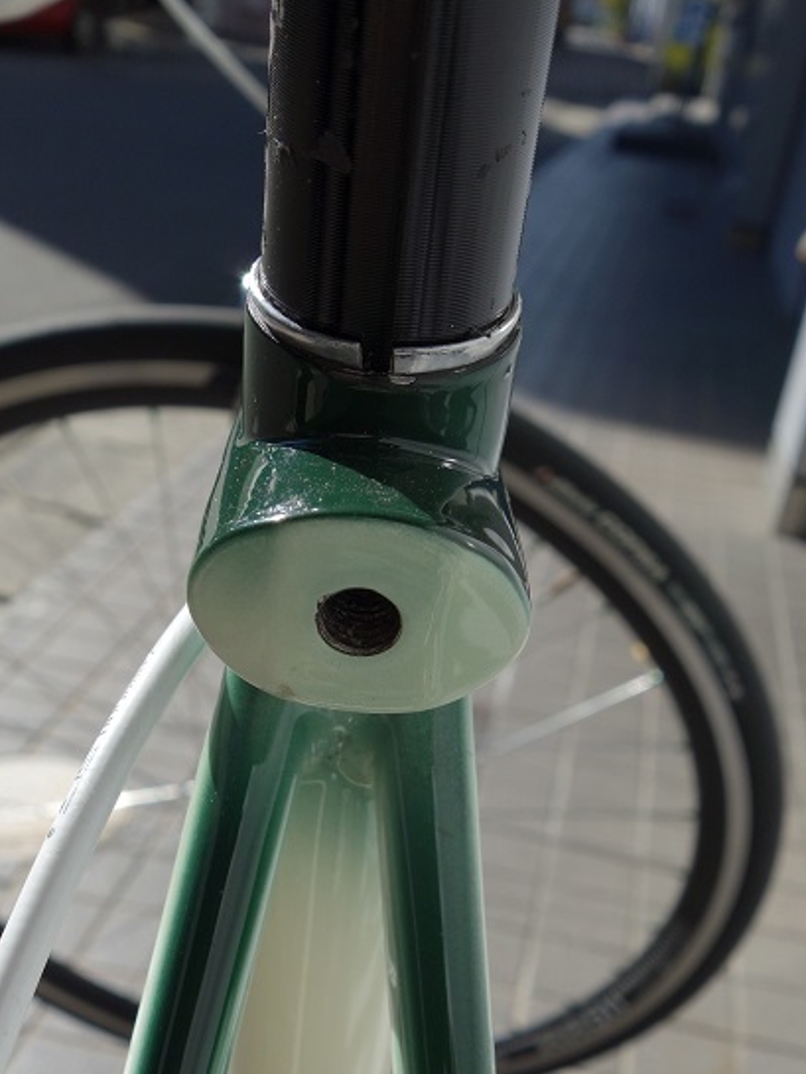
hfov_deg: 31.5
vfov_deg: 40.3
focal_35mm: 46
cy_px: 777
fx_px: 1428
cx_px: 371
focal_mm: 10.4
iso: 200
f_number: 5.6
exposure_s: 1/800
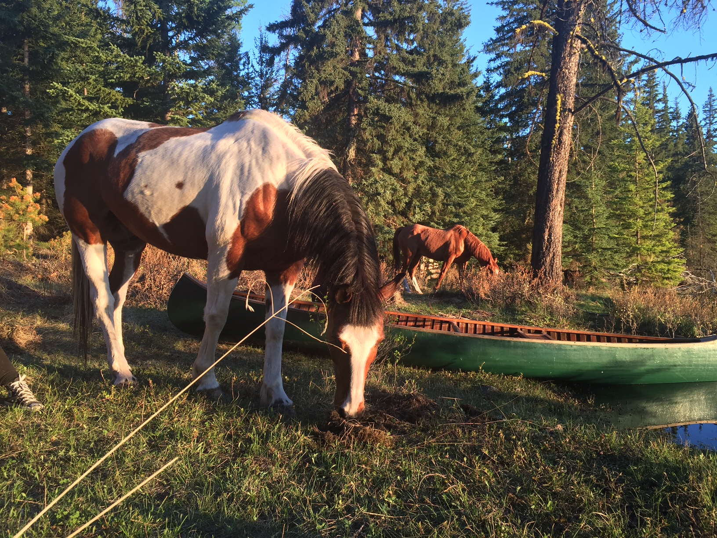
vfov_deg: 48.2
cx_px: 358
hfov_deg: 61.7
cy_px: 269
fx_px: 601
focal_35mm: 29
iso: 32
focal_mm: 4.15
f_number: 2.2
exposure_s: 1/140
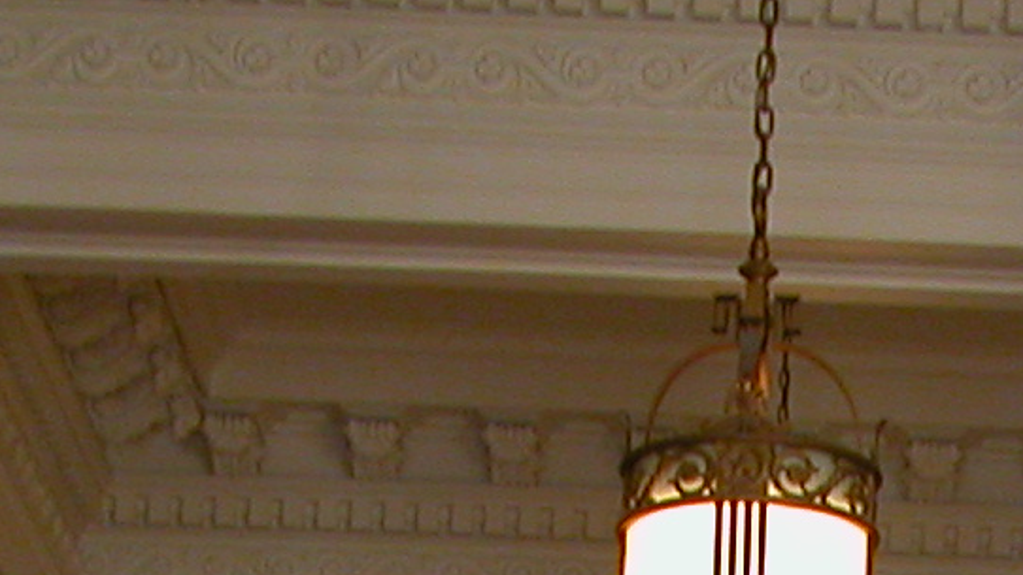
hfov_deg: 11.8
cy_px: 1761
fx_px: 4883
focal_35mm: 180
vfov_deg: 6.2
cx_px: 1163
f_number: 2.8
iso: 100
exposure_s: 1/16.4
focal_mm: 8.9
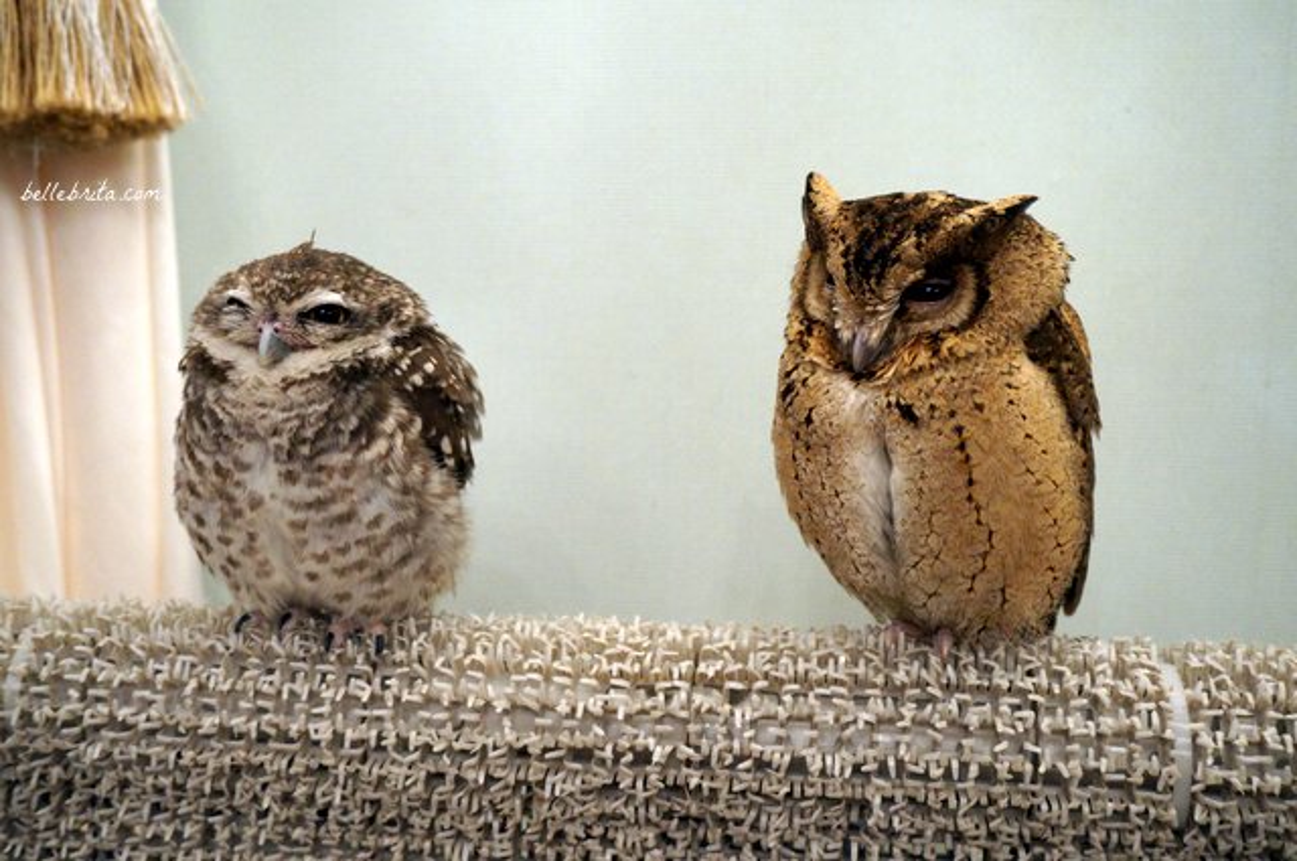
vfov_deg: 34.1
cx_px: 648
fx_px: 1403
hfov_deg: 49.6
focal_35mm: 39
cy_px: 430
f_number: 4.5
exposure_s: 1/60
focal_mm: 26
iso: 2000
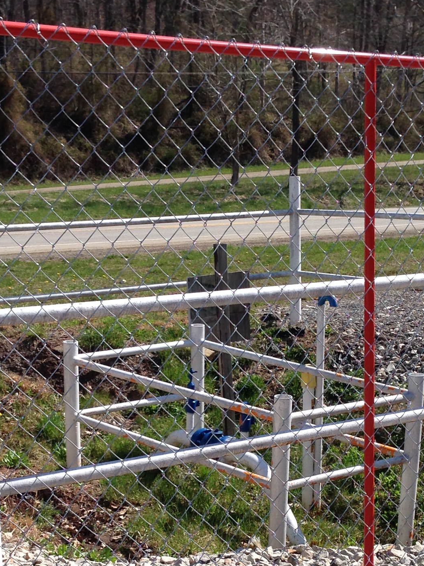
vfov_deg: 25.0
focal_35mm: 77
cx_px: 247
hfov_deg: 19.1
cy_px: 436
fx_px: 1258
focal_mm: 4.12
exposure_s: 1/1550
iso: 50
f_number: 2.4
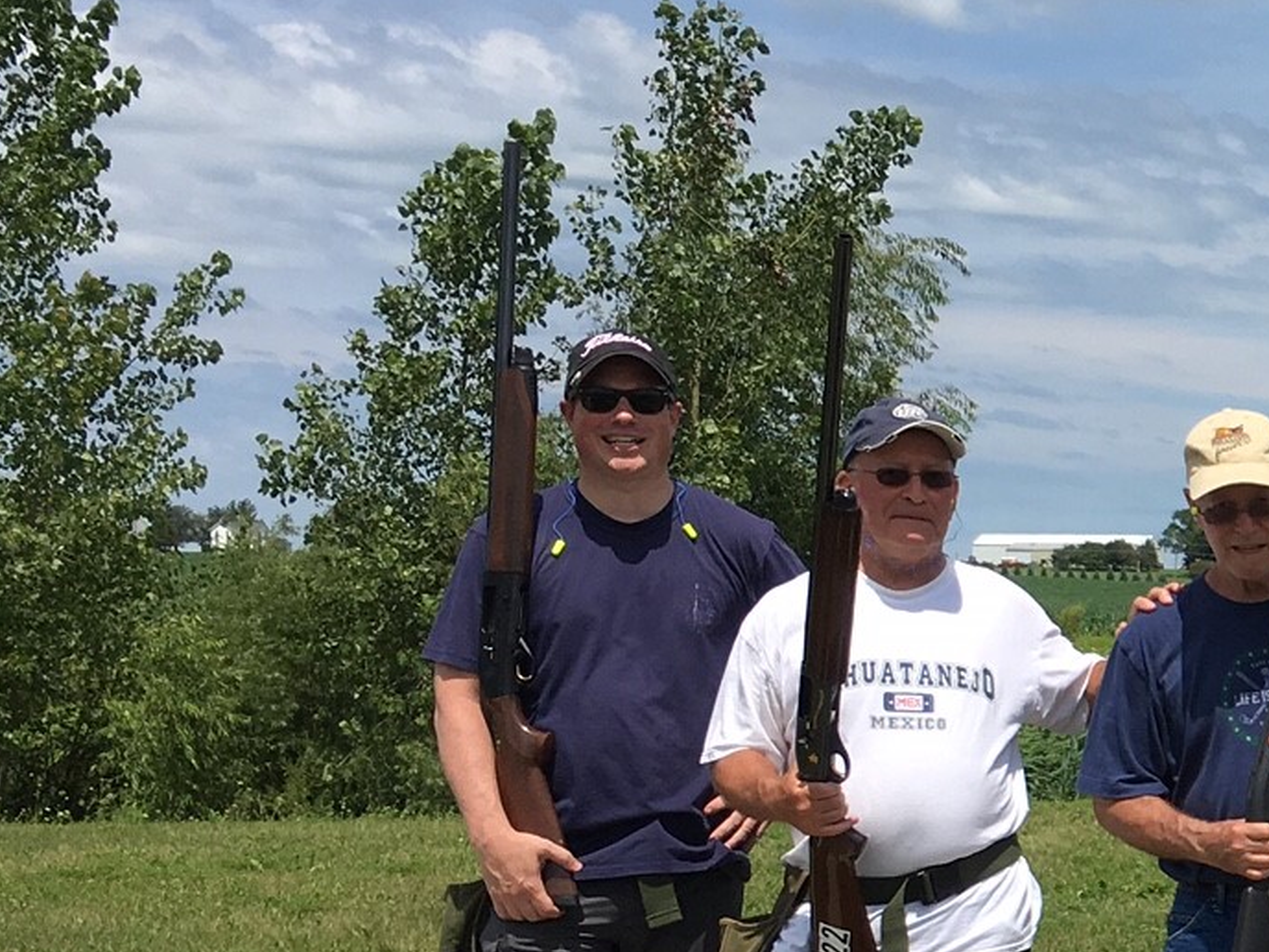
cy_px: 830
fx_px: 3116
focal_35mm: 85
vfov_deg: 17.2
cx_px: 1854
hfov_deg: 20.1
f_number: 2.2
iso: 25
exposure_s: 1/1972
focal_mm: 4.15
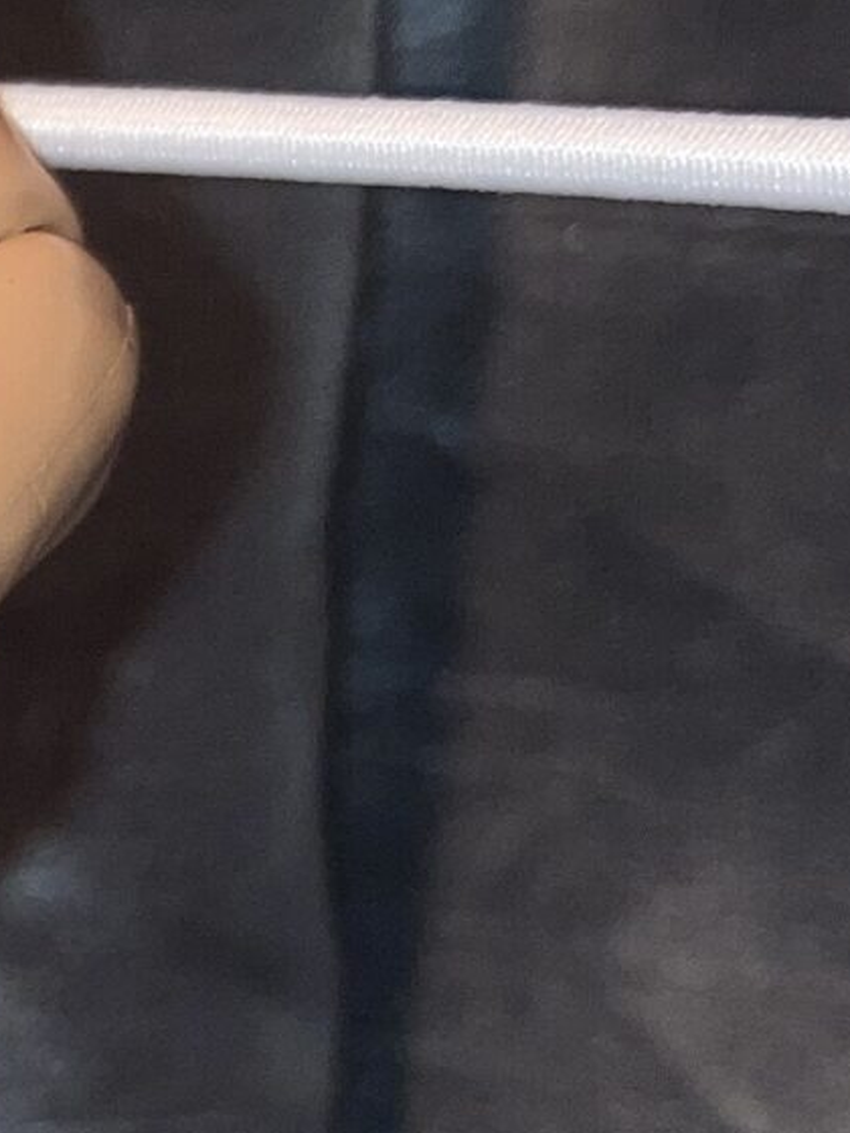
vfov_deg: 15.2
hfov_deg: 10.7
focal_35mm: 128
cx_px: -803
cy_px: 1018
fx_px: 4191
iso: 25
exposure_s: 1/15
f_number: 1.8
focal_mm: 3.99
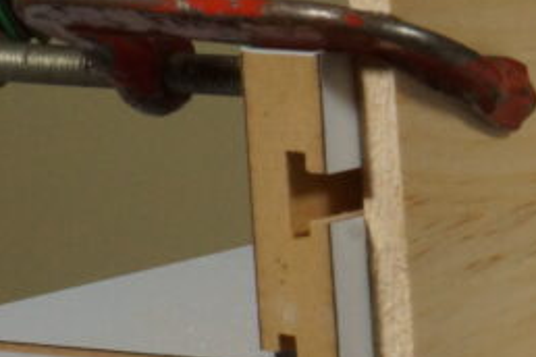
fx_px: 5196
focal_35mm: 349
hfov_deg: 5.8
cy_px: -178
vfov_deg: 3.9
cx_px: 1045
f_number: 20
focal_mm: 50
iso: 640
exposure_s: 1/4
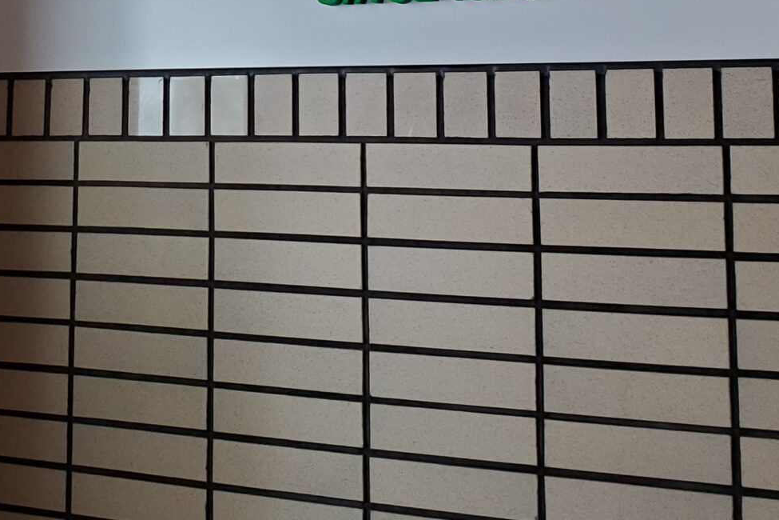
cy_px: -30
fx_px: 1536
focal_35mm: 71
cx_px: 145
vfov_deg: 18.6
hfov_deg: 27.8
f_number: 2.4
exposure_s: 1/50
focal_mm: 4.3
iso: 250
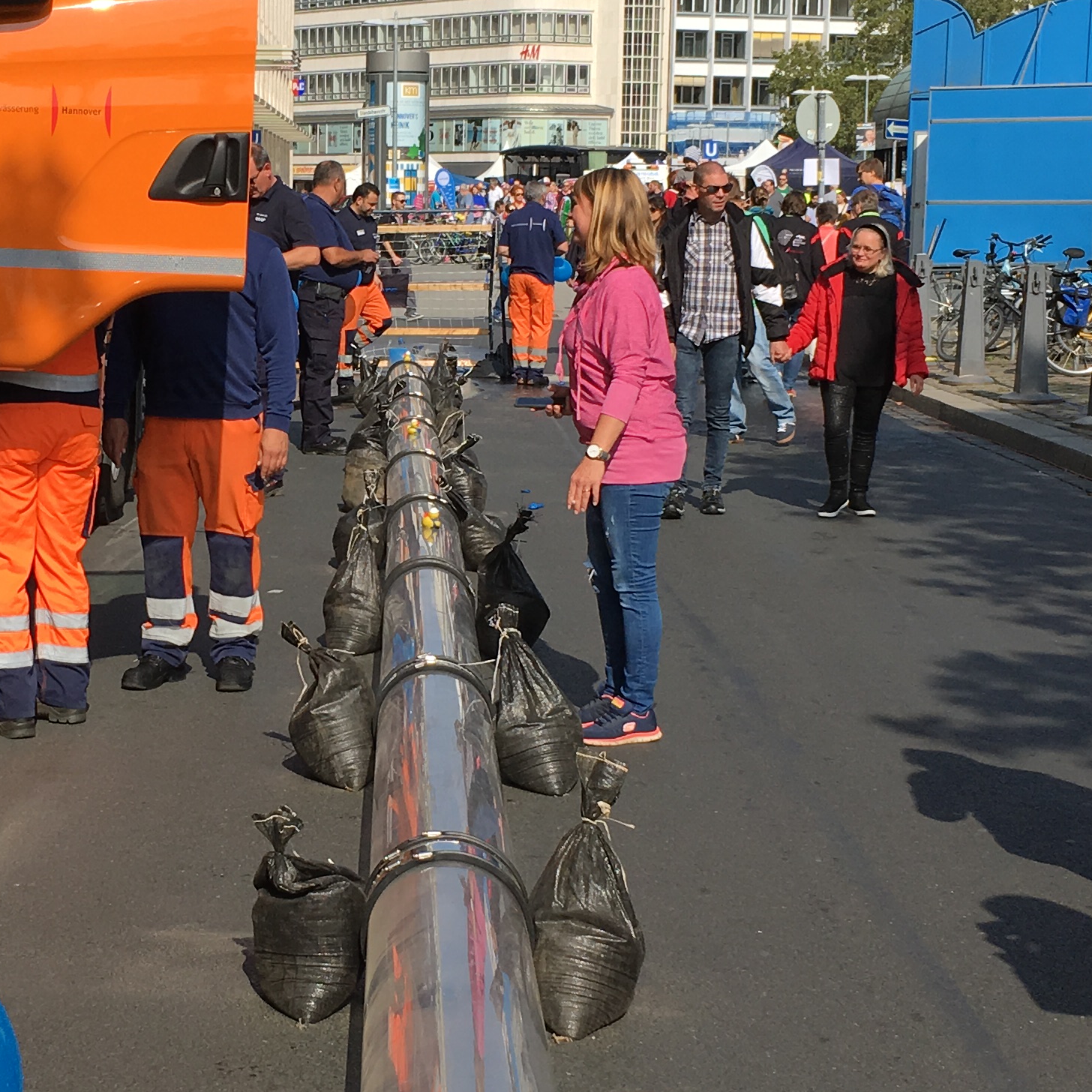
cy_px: 517
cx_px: 271
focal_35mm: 71
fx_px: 2534
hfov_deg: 24.1
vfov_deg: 24.3
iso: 25
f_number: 2.2
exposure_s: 1/1832
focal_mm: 4.15
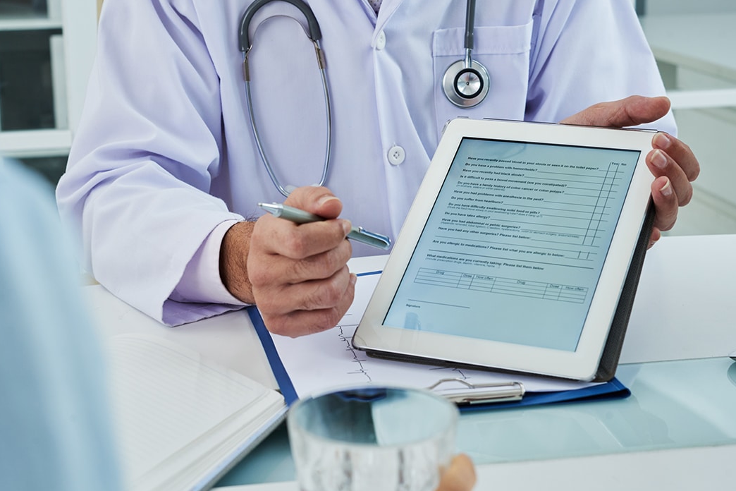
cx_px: 349
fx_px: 1411
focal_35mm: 69
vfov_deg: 19.7
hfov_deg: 29.2
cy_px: 211
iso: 500
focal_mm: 60
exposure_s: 1/40
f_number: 8
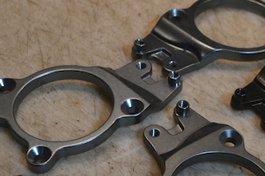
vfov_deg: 12.5
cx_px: 205
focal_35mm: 108
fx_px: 797
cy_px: 163
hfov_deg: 18.7
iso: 400
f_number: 4.5
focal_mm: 29
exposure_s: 1/30
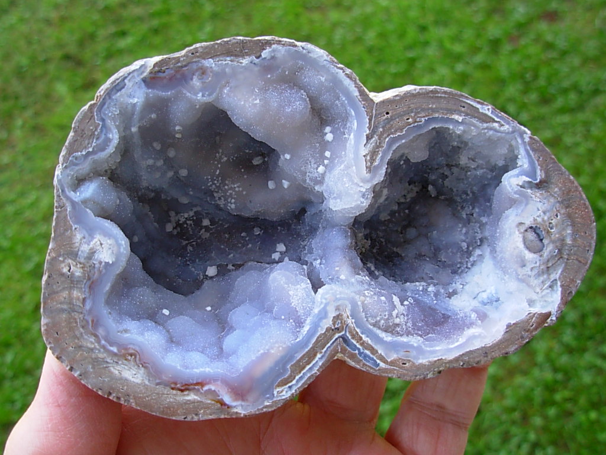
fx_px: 665
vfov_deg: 37.7
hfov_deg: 49.0
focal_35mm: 38
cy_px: 228
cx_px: 303
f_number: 2.9
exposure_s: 1/55.4
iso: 50
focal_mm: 6.3
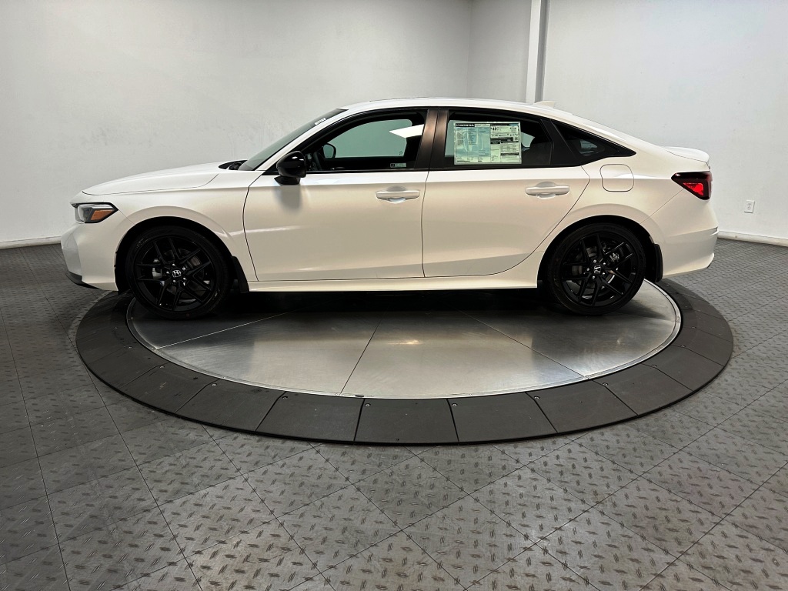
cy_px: 296
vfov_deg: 56.8
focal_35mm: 24
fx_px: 546
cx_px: 394
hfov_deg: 71.6
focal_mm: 6.86
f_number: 1.78
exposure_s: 1/60
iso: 200
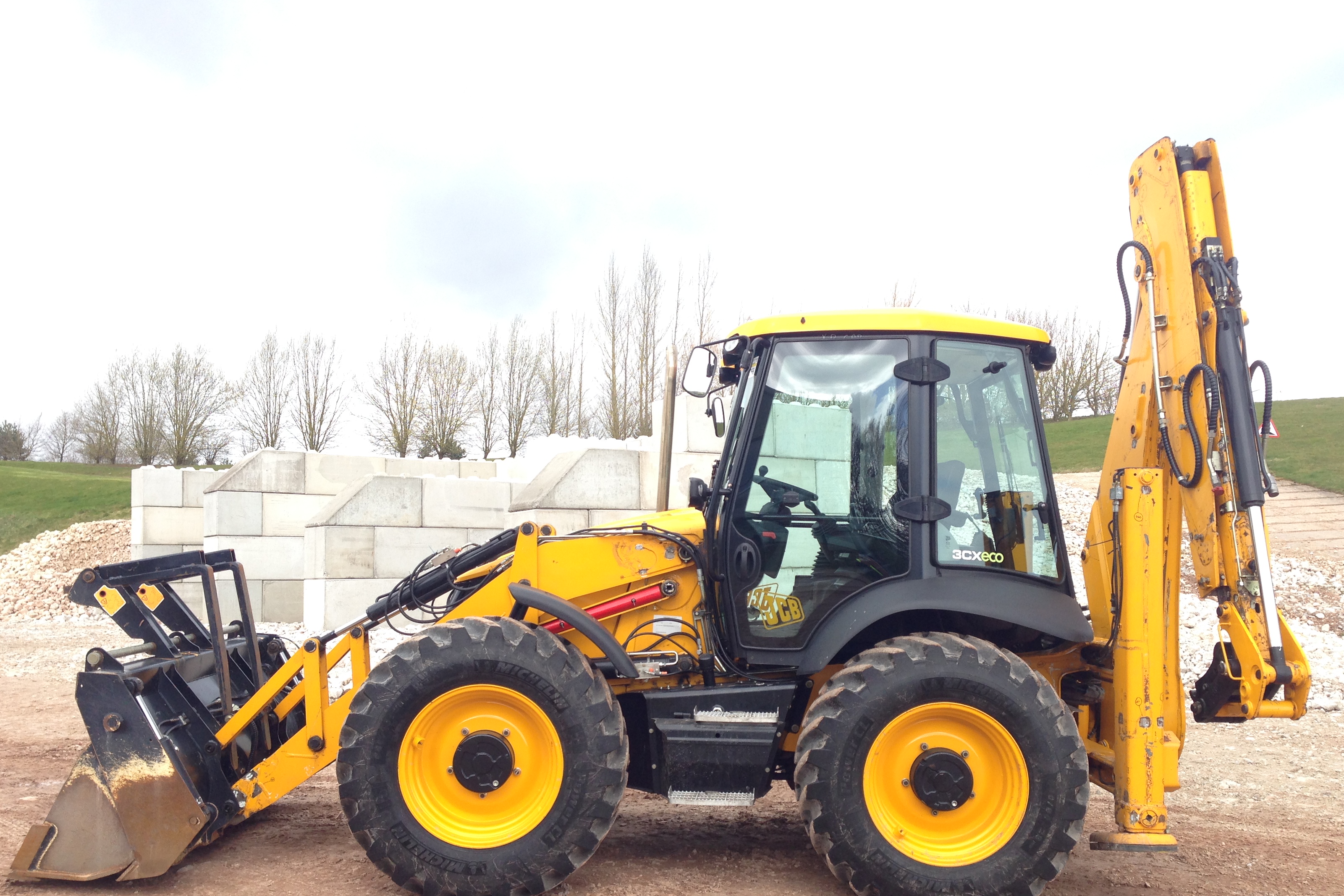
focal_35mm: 35
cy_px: 510
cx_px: 678
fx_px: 1307
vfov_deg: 37.8
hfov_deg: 54.4
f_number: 2.4
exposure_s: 1/278
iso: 50
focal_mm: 4.12
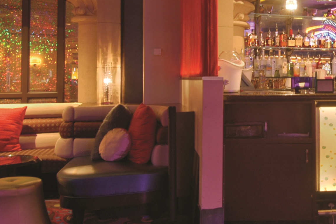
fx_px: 439
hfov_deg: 38.9
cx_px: 305
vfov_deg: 28.4
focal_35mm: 47
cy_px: 68
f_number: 4
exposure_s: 2
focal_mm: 12
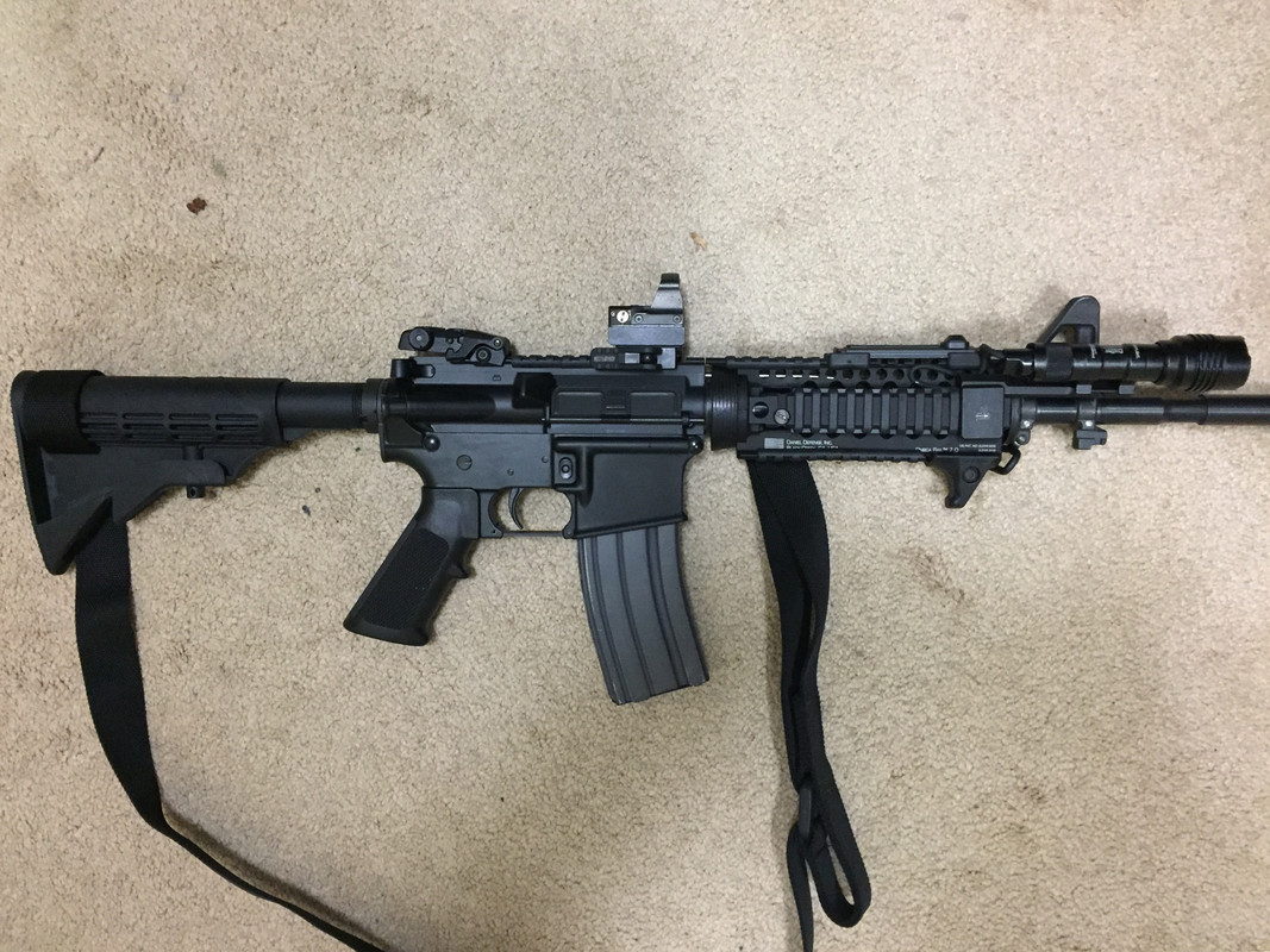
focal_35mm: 29
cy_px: 476
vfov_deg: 48.2
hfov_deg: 61.7
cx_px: 635
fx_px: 1064
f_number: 2.2
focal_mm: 4.15
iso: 250
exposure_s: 1/20
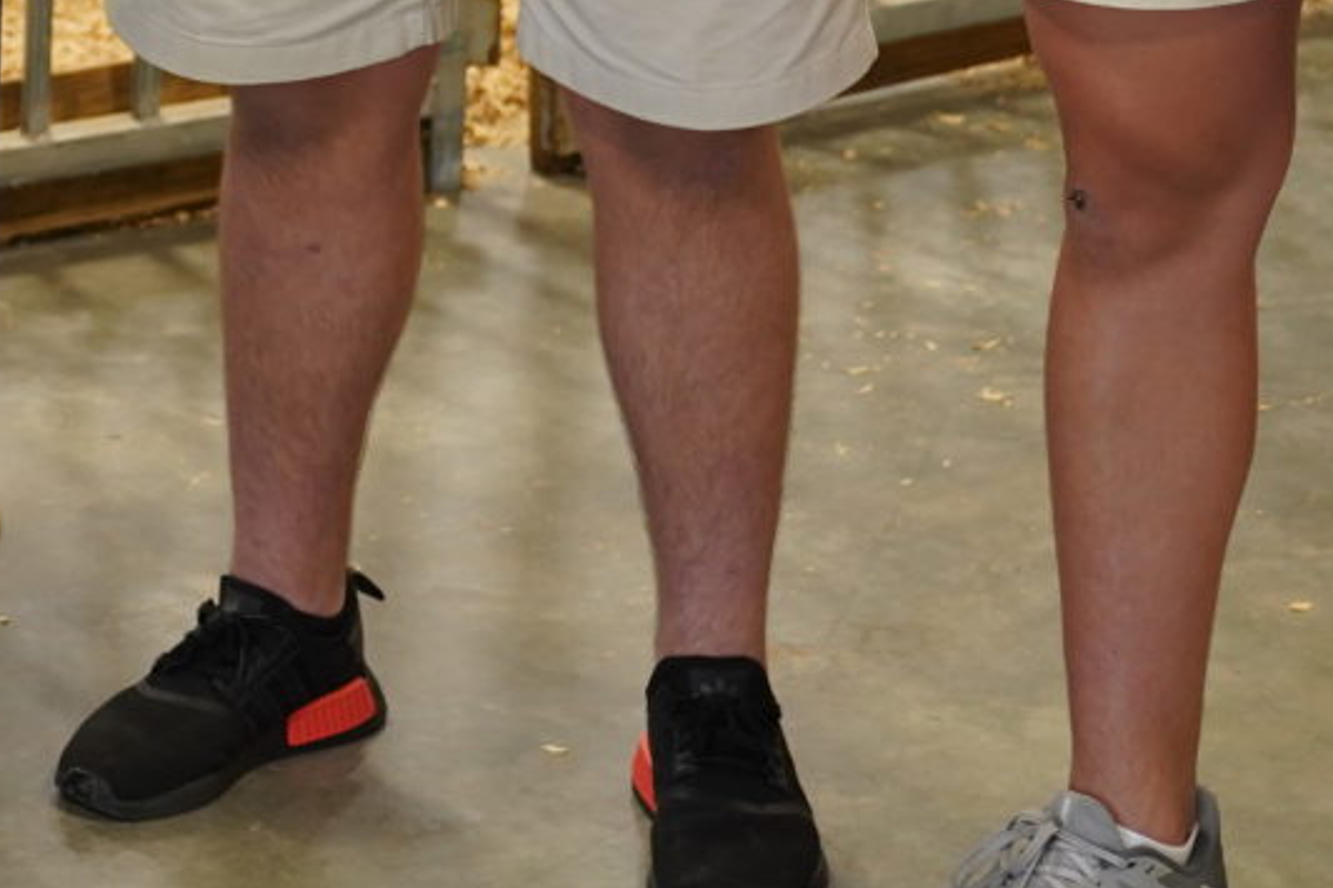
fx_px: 5404
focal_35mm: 146
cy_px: -524
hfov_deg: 13.5
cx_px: -400
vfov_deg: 9.1
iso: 1250
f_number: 2.8
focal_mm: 38
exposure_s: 1/125
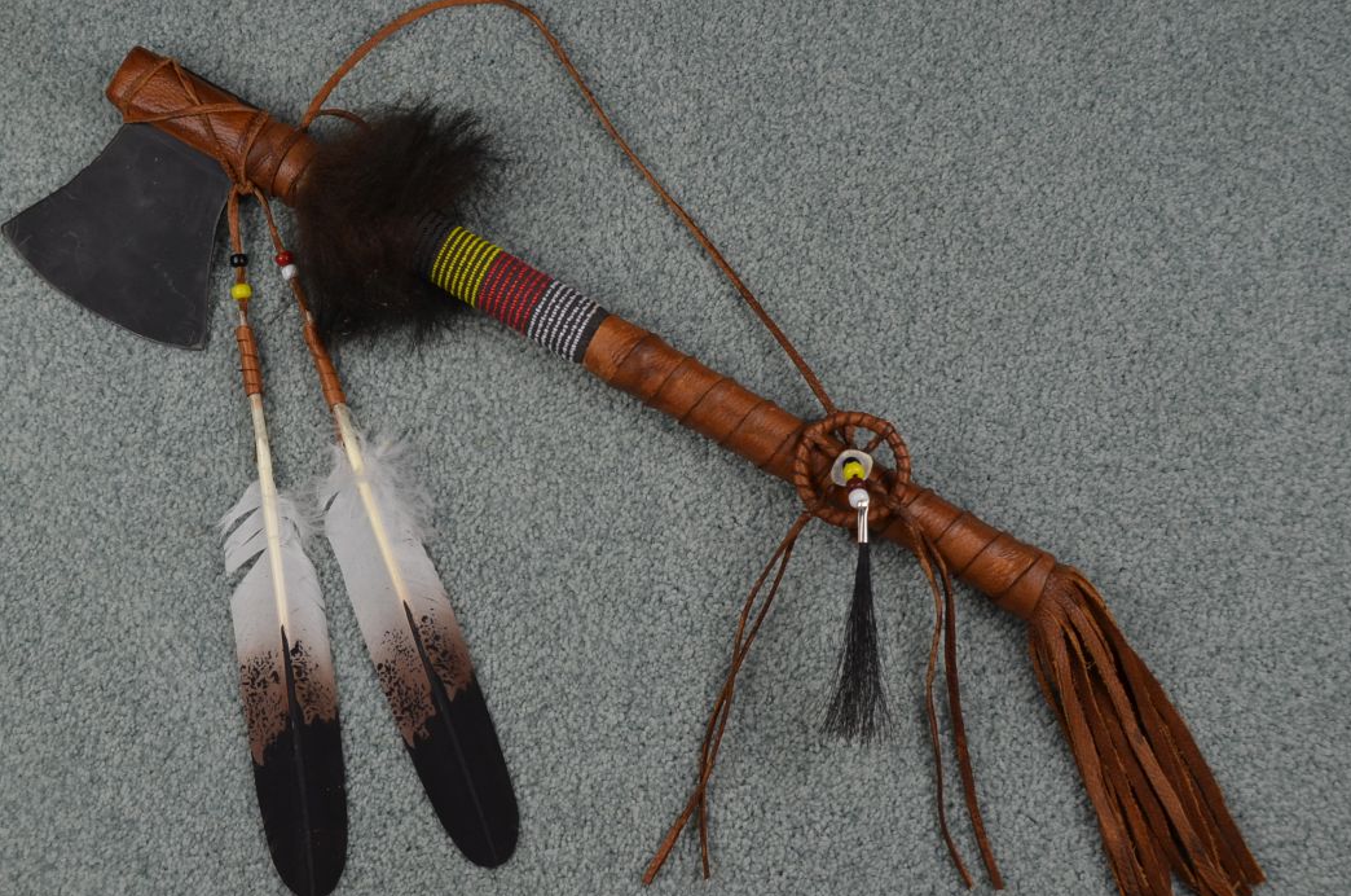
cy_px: 485
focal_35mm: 53
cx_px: 608
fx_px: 1985
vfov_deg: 25.4
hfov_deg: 37.5
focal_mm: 30
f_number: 6.3
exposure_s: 1/60
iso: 400
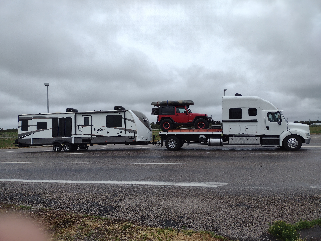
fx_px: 250
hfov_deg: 65.3
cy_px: 120
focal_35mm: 27
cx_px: 160
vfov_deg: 51.4
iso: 100
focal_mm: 4.71
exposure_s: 1/2830
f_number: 1.7
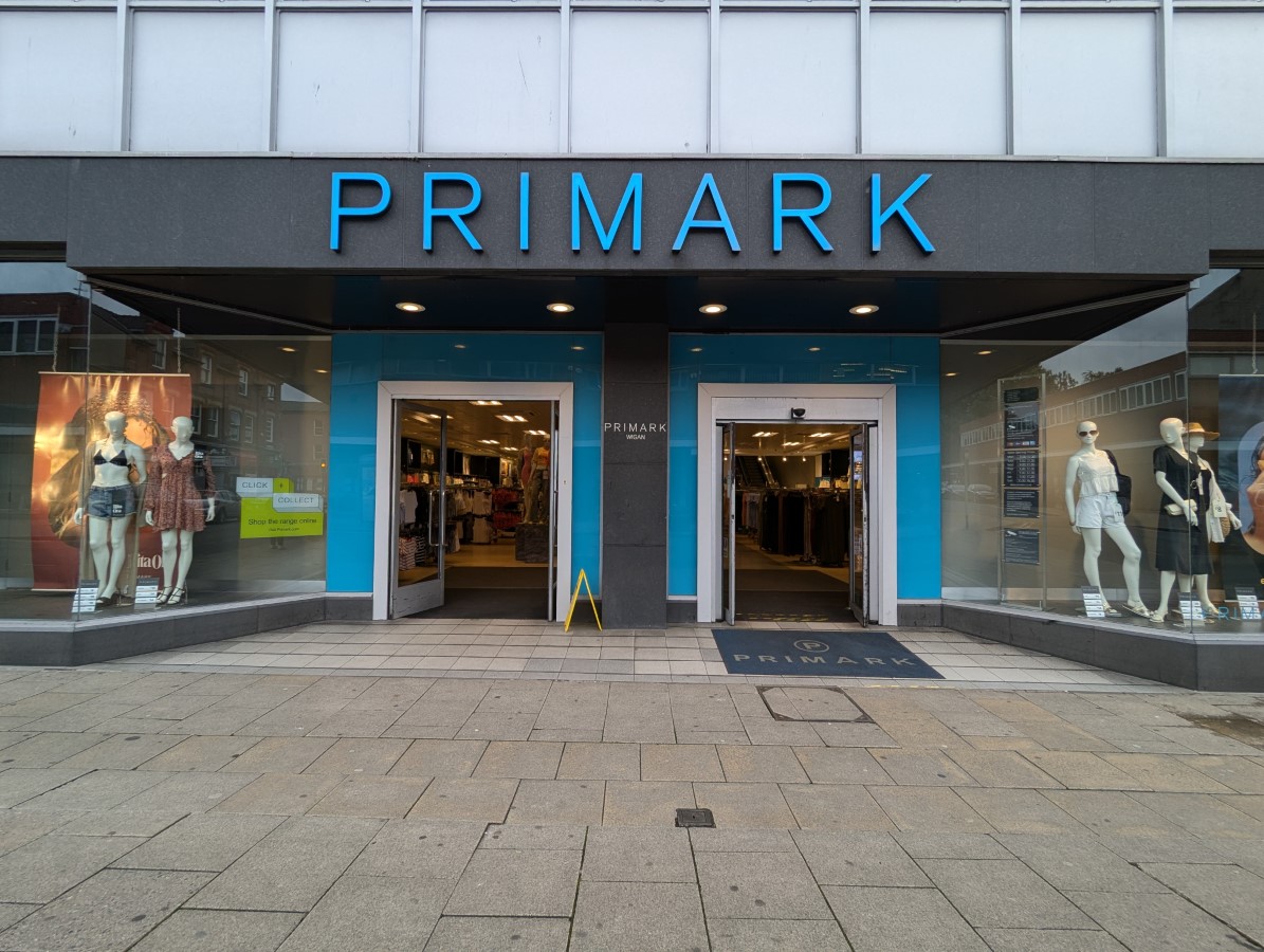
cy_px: 476
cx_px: 632
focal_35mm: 16
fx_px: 585
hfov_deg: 94.4
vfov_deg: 78.3
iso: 49
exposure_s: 1/235
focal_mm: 2.35
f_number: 2.2
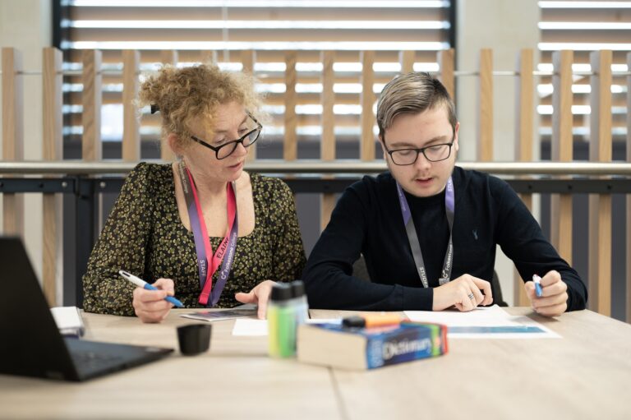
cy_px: 210
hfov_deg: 39.6
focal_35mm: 50
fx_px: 876
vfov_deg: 27.0
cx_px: 316
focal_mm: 50
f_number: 2
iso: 500
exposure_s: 1/100
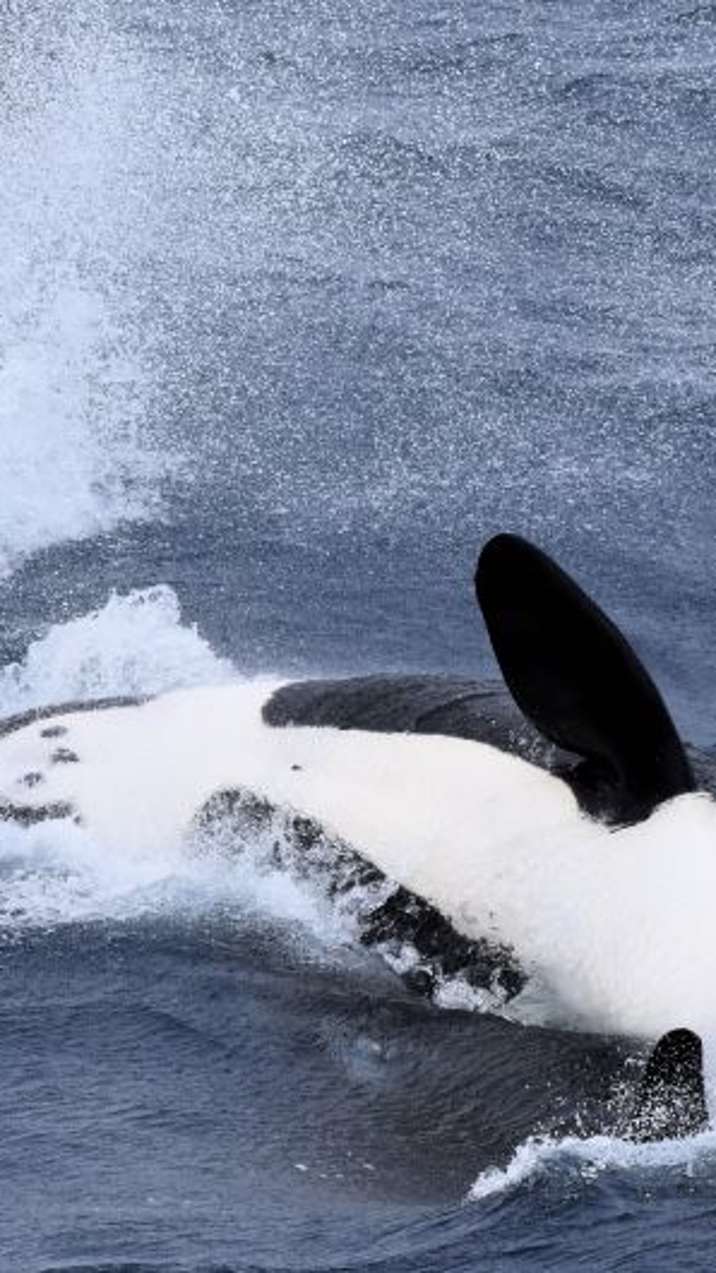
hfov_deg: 5.0
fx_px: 8171
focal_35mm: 242
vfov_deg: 8.9
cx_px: 214
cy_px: 635
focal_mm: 102
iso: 400
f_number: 6.3
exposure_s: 1/1600
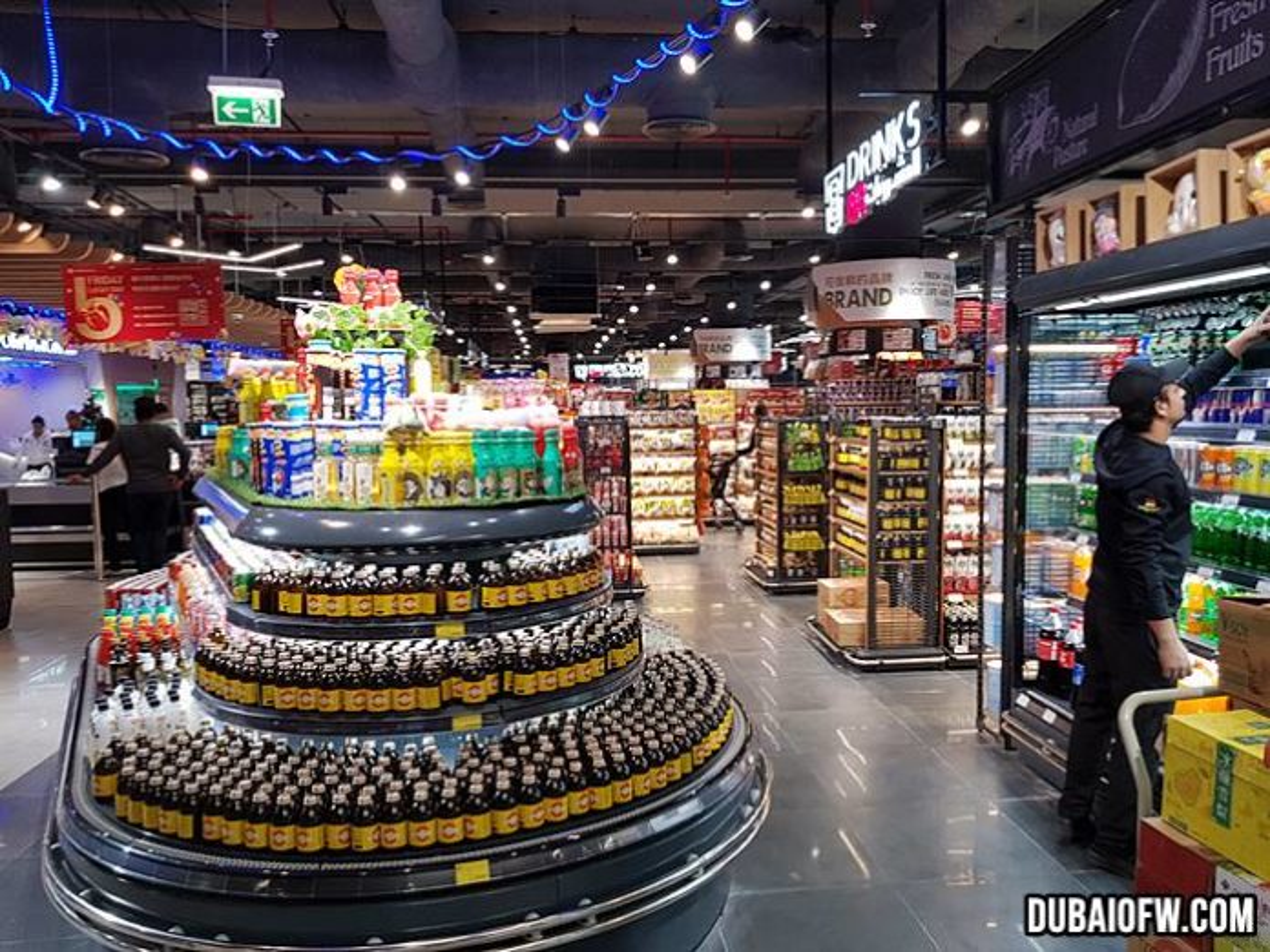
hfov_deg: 67.3
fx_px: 954
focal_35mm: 26
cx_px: 635
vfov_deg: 53.1
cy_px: 476
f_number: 1.7
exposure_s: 1/50
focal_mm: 4.3
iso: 80
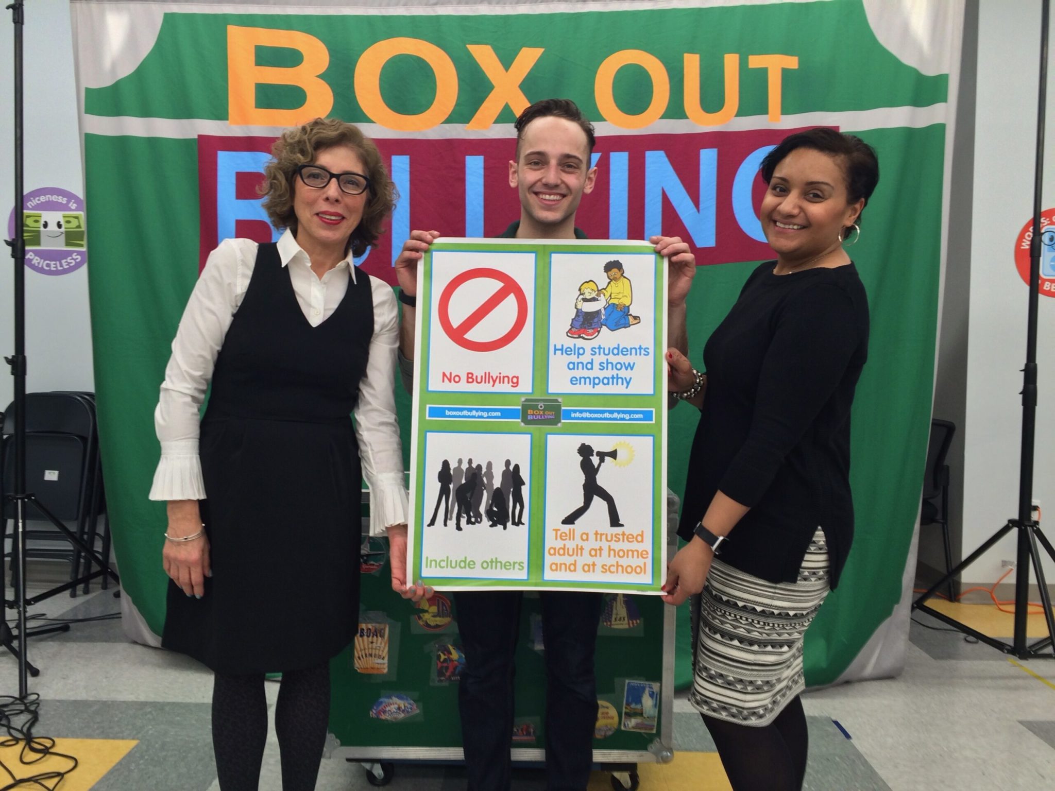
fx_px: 884
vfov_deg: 48.2
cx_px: 528
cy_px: 396
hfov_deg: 61.7
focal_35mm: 29
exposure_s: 1/33
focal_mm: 4.15
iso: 32
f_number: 2.2
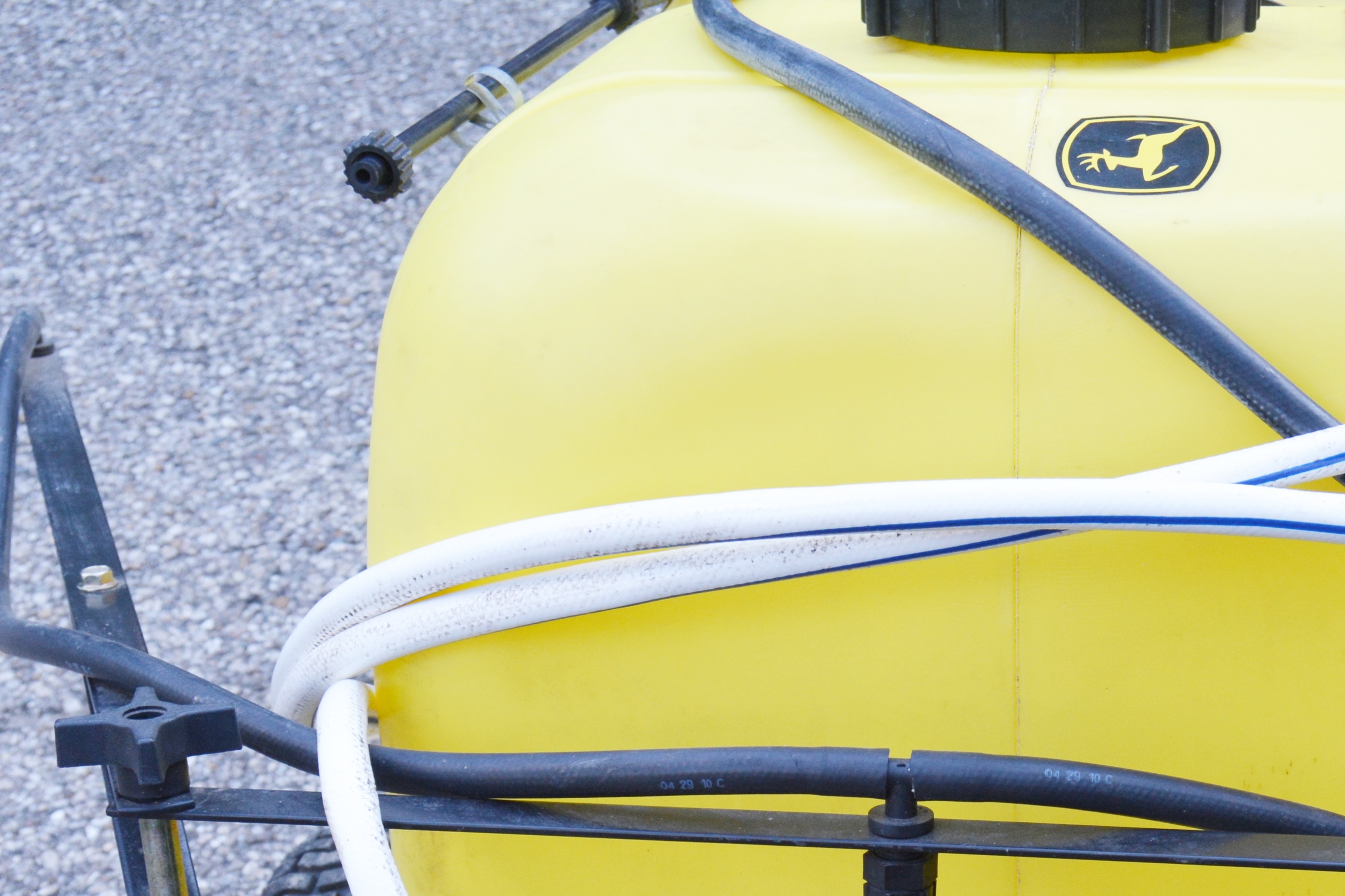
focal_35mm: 79
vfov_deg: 16.8
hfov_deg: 25.2
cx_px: 1076
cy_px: 935
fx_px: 2951
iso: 400
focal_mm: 24
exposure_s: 1/100
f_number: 5
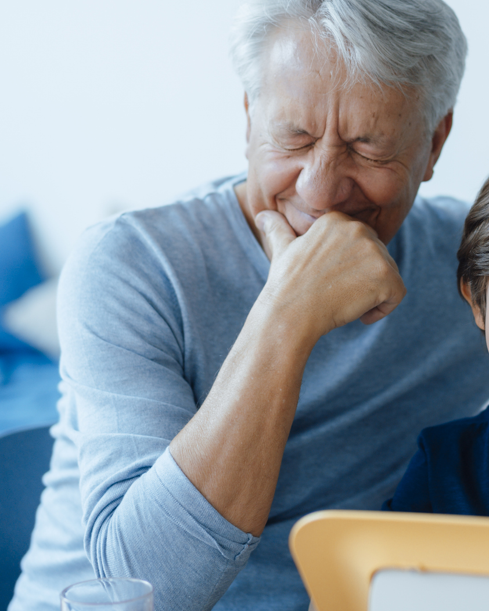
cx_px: 410
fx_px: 1881
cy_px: 294
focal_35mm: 104
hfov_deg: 14.7
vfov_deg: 18.4
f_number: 2
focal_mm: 55
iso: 200
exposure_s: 1/100
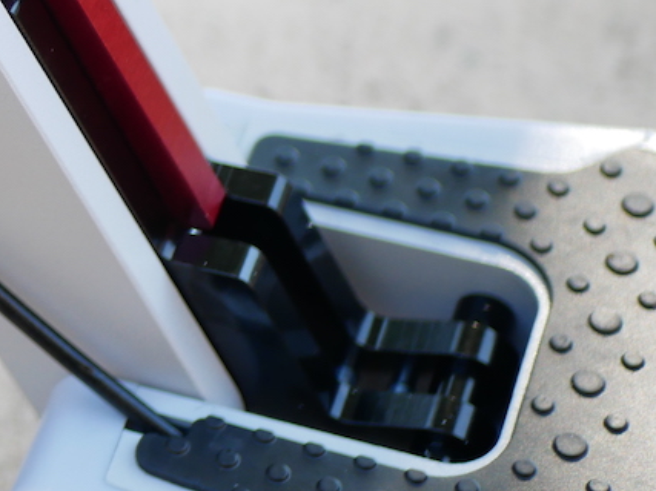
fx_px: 3107
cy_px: -90
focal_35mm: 164
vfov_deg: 8.9
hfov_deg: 11.5
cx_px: -341
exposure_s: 1/400
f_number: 1.7
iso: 200
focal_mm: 25
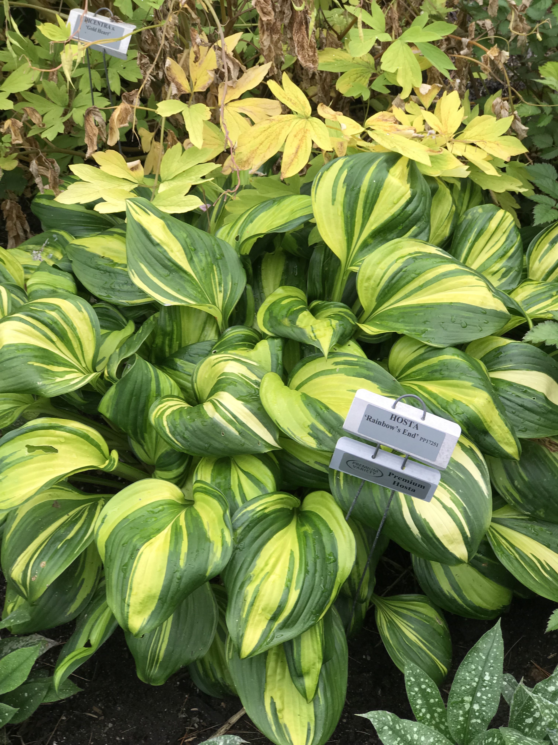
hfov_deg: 25.7
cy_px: 372
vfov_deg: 33.8
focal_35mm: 57
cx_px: 279
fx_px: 1225
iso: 20
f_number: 2.8
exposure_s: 1/144
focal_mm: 6.6
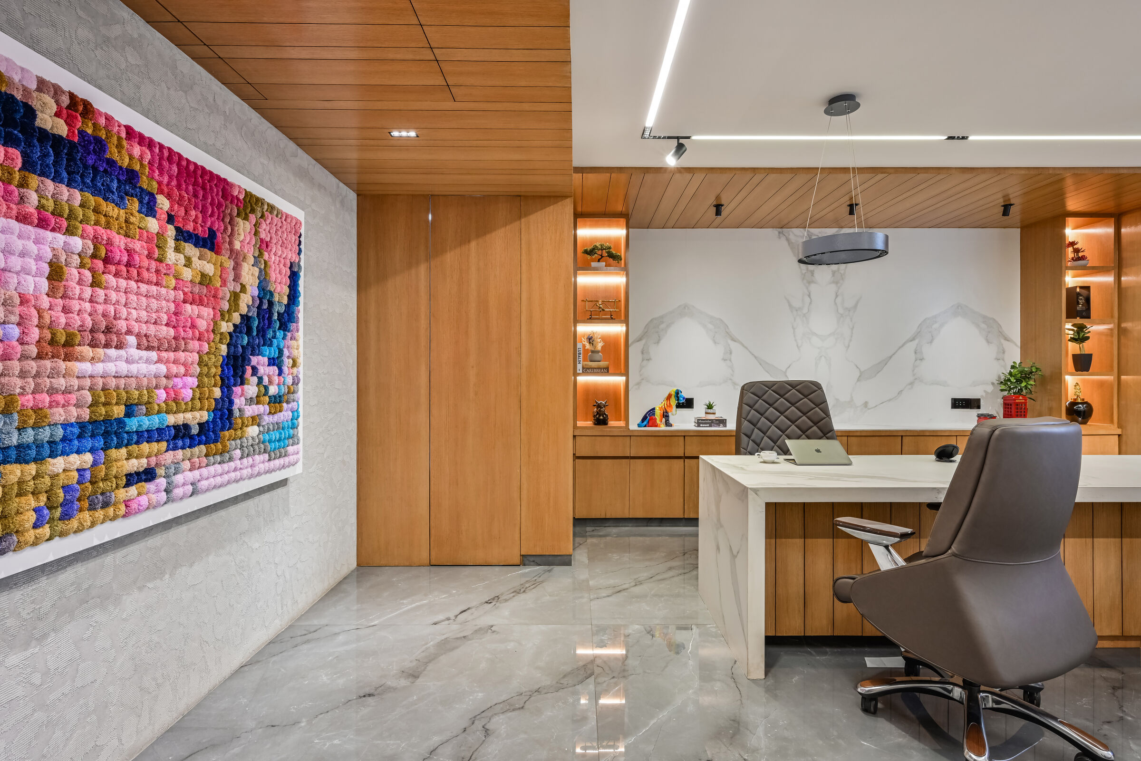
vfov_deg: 68.9
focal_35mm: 18
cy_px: 380
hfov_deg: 91.6
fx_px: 555
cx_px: 570
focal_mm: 17.5
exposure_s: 1/4
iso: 200
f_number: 11
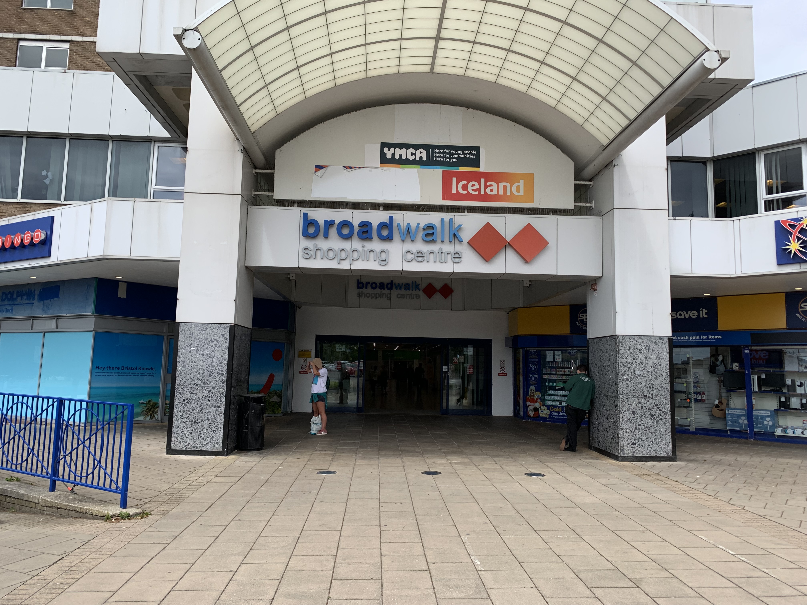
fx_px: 606
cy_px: 302
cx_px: 404
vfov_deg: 53.1
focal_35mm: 26
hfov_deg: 67.3
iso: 25
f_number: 1.8
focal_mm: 4.25
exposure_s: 1/1718
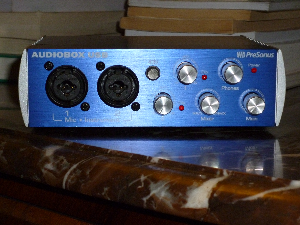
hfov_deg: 20.0
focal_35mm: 98
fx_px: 849
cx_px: 150
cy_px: 112
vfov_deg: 15.1
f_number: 6.2
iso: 400
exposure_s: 1/60
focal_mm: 17.5
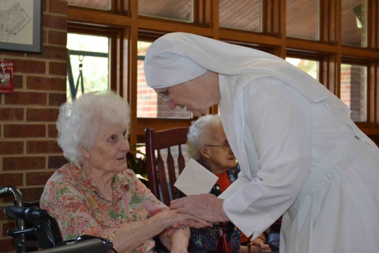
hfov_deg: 33.4
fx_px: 632
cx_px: 190
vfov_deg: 22.6
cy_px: 126
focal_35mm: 60
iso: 1250
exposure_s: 1/60
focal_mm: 40
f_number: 5.3
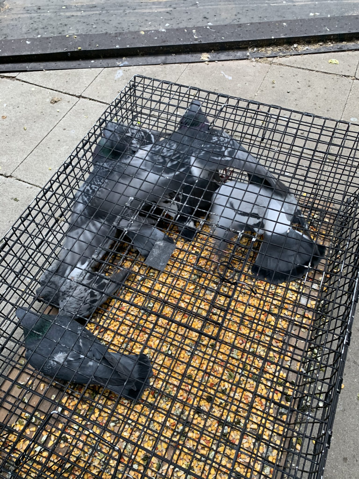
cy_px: 240
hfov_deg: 53.1
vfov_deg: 67.3
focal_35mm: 26
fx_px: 360
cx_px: 180
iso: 100
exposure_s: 1/88
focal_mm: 4.25
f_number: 1.8
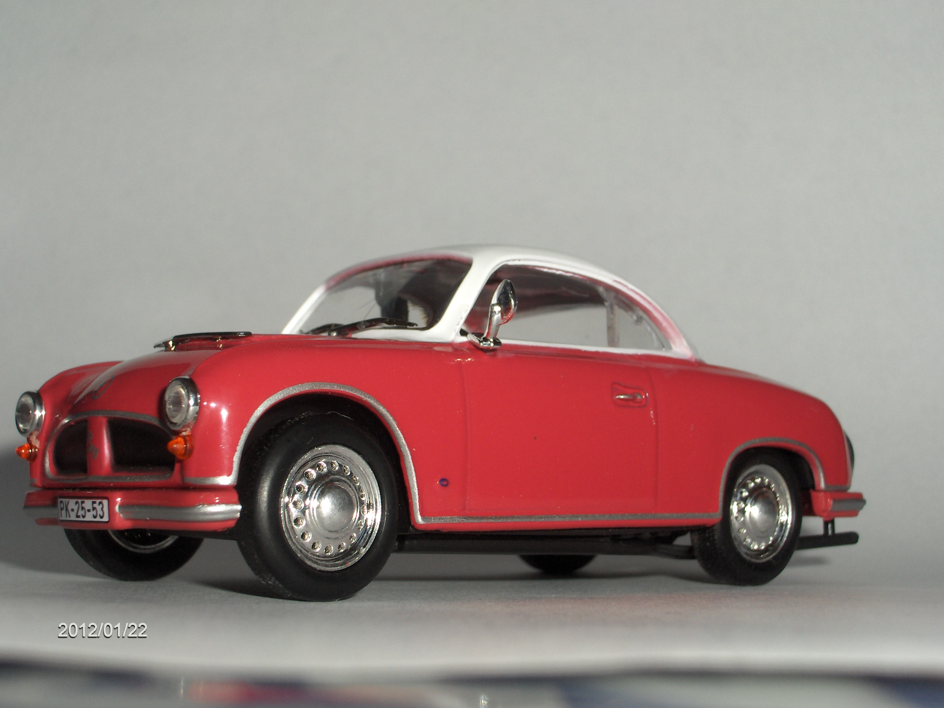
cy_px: 354
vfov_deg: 23.7
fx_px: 1691
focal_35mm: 62
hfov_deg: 31.2
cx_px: 472
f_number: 5.6
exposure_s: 1/90
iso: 100
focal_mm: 10.19
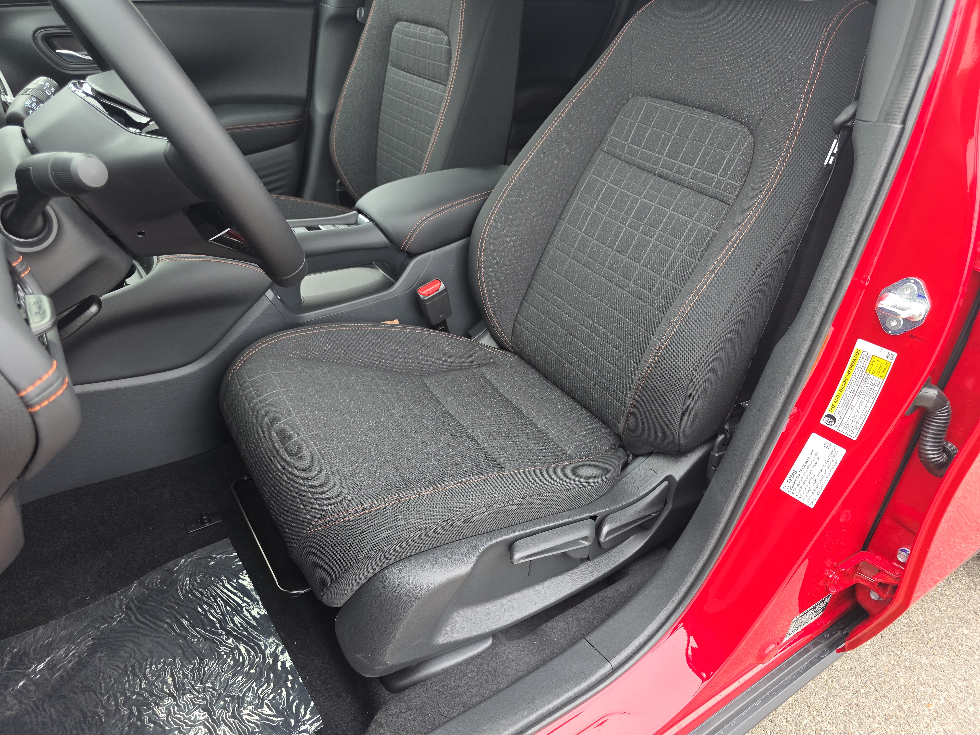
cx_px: 490
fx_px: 651
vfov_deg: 58.9
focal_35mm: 23
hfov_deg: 73.9
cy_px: 368
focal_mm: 6.3
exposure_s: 1/180
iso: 40
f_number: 1.7
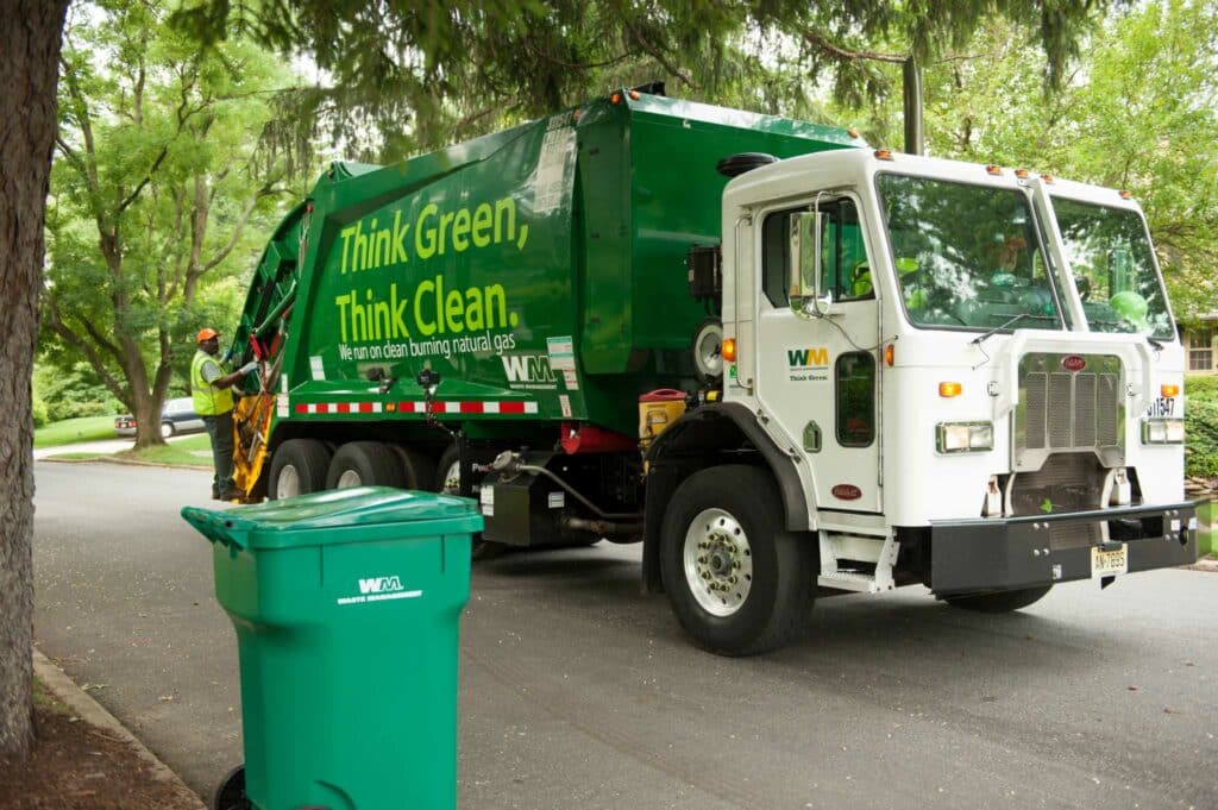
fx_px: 1285
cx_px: 609
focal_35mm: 38
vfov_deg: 35.0
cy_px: 405
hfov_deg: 50.7
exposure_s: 1/640
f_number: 3.2
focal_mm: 38
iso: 800
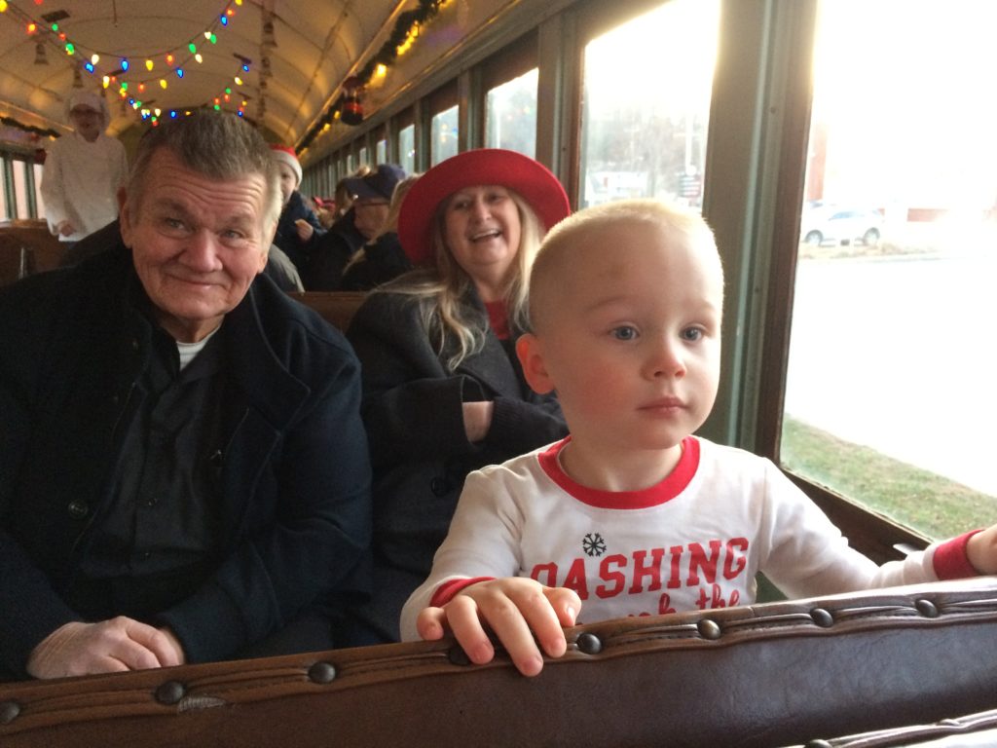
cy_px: 374
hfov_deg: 61.7
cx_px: 498
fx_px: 835
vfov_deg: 48.2
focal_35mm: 29
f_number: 2.2
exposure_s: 1/30
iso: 200
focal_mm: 4.15
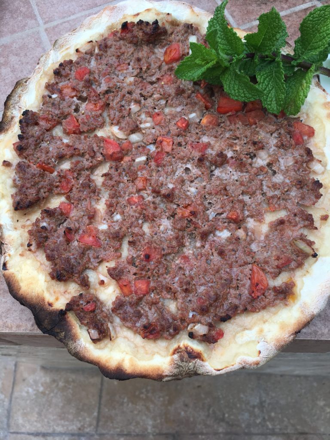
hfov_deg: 48.2
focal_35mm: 29
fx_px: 369
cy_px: 220
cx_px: 165
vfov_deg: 61.7
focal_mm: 4.15
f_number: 2.2
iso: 25
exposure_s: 1/164
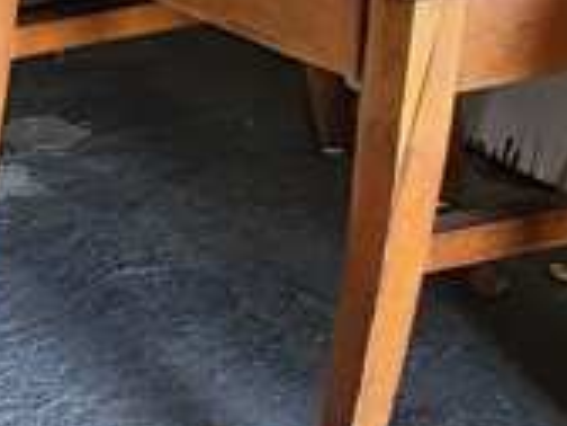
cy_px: 105
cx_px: -395
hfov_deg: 10.1
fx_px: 3047
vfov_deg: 8.0
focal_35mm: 186
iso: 200
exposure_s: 1/60
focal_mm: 5.4
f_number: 1.8
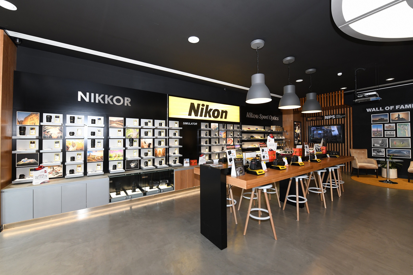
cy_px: 138
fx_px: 172
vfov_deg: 77.3
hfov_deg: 100.4
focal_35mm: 15
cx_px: 206
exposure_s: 1/125
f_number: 8
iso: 1250
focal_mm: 15
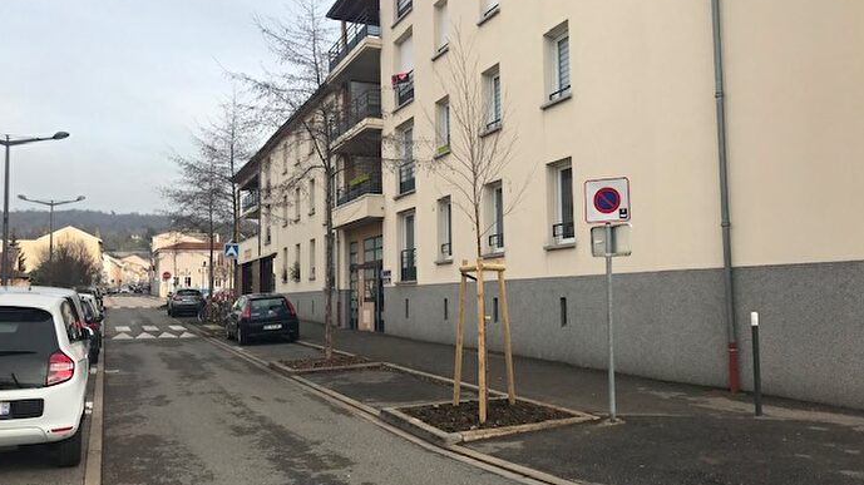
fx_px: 710
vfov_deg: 37.7
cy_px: 251
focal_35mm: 31
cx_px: 429
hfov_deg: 62.6
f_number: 1.8
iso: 20
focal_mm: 3.99
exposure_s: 1/1114
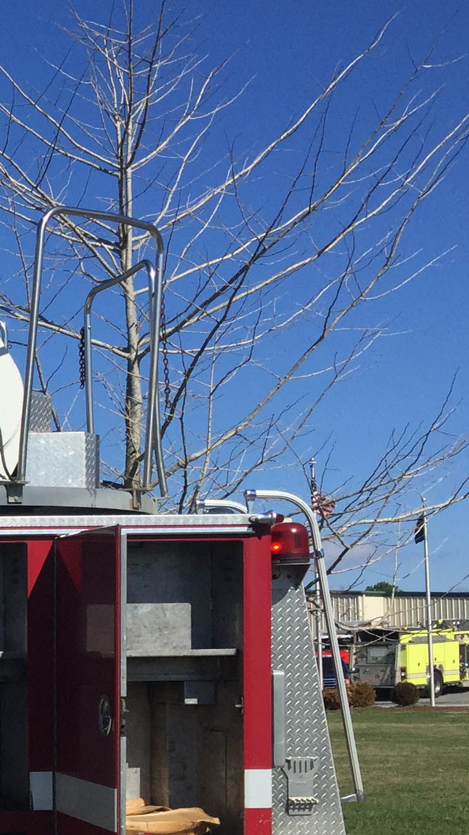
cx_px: -502
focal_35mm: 75
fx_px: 1659
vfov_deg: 27.7
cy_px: 664
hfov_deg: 13.5
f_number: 2.2
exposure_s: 1/3300
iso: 32
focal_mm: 4.15
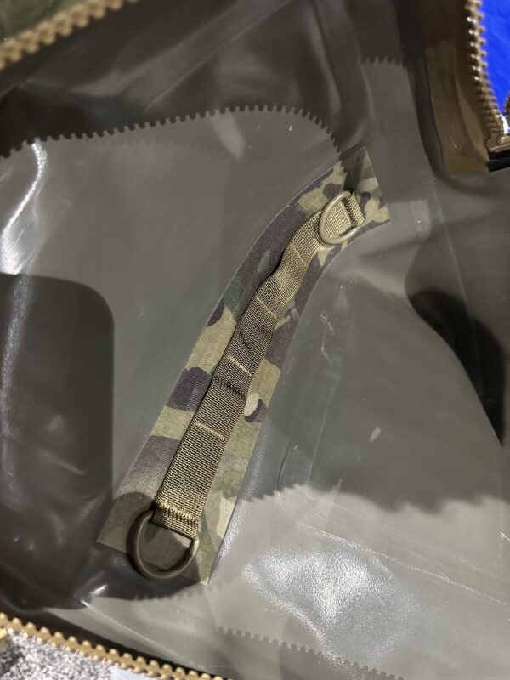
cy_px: 340
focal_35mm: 24
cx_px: 255
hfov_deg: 56.8
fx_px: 471
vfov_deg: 71.6
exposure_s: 1/40
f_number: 1.78
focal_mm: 6.86
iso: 1000
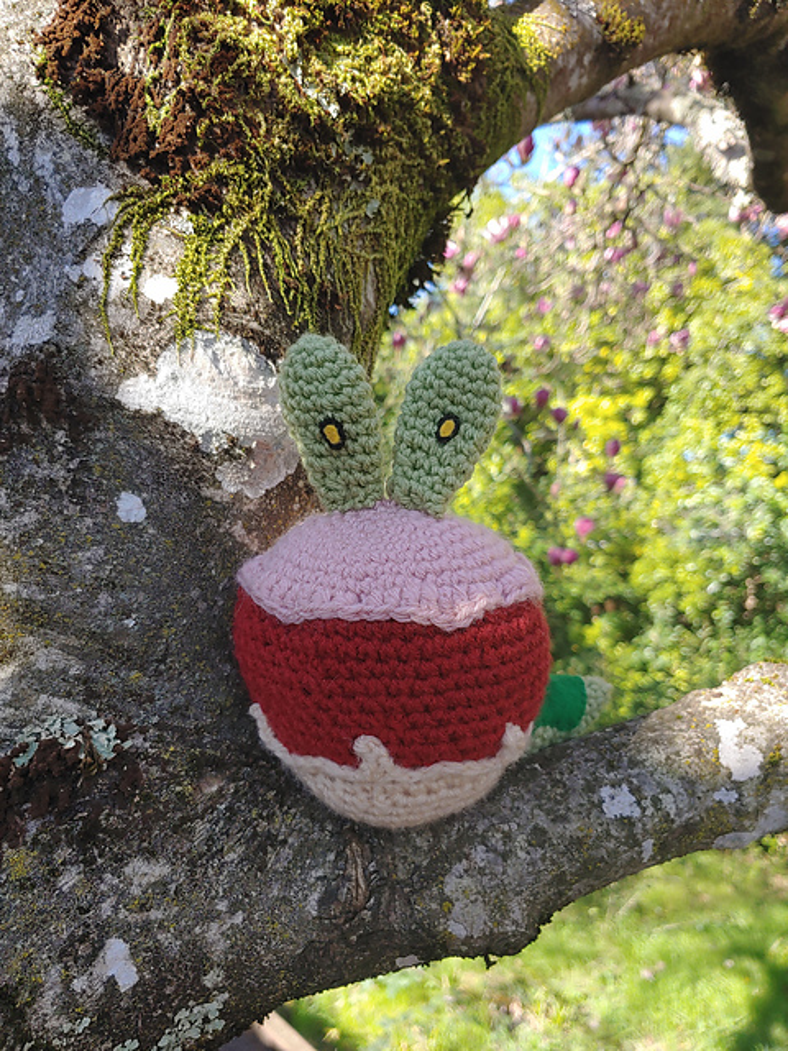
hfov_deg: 54.9
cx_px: 394
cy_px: 526
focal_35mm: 25
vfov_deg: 69.4
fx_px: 759
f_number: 1.5
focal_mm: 4.23
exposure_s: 1/385
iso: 50
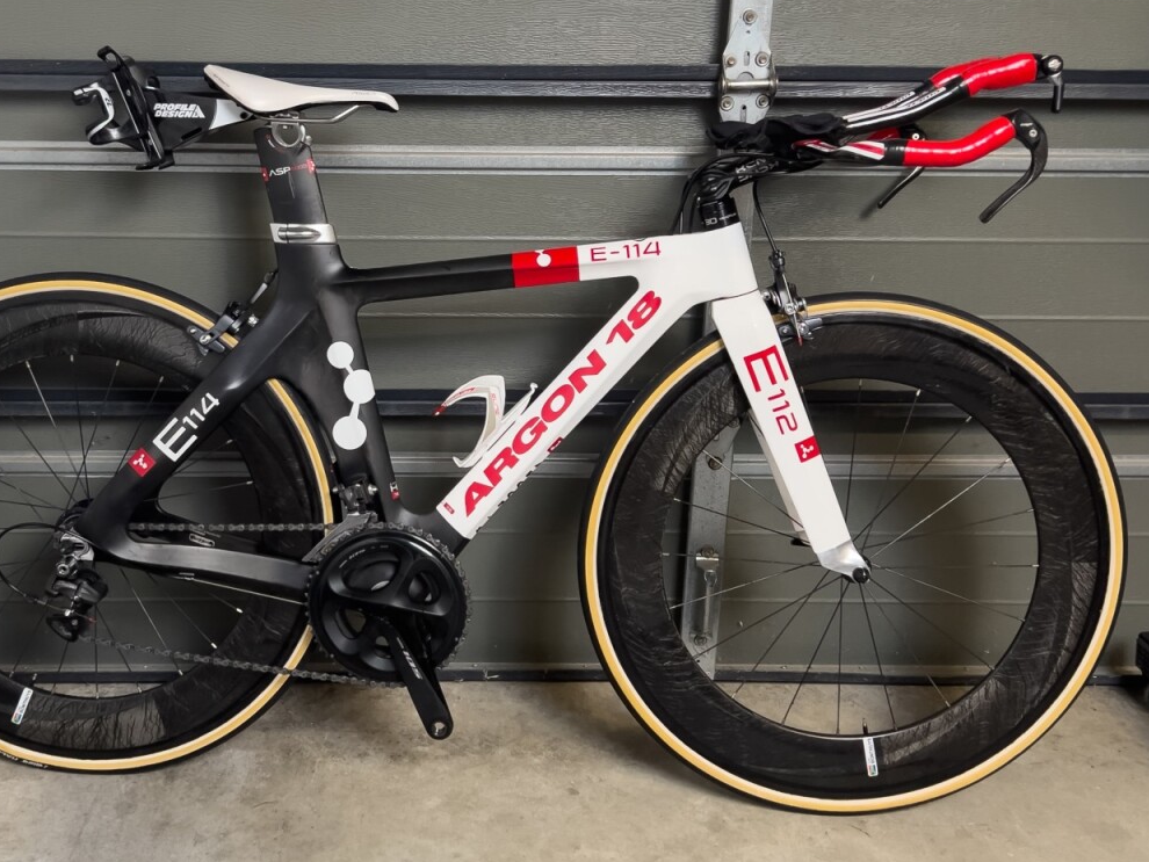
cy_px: 384
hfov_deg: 44.4
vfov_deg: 34.3
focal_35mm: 42
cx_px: 432
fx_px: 1394
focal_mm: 5.7
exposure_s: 1/60
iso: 320
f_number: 1.5
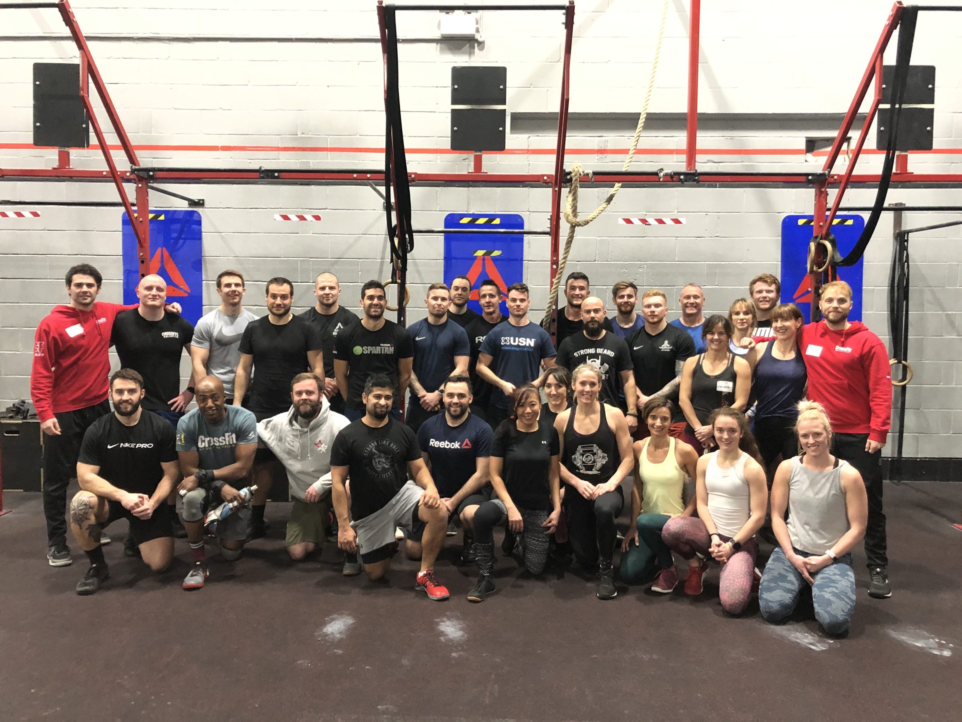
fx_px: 778
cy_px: 361
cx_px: 481
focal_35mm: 28
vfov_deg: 49.7
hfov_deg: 63.4
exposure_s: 1/11
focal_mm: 4
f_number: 1.8
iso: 100
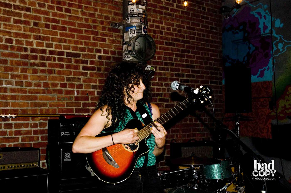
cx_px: 146
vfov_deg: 30.8
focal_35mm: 44
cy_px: 96
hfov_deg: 45.0
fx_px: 351
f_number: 6.7
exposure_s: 1/60
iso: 6400
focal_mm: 29
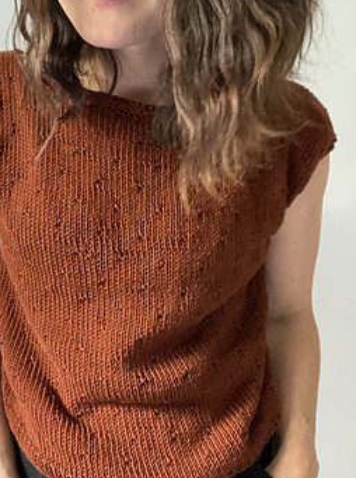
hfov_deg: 32.3
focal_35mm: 44
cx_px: 102
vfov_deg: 43.0
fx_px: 606
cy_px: 221
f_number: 2.2
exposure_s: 1/20
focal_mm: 2.71
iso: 800
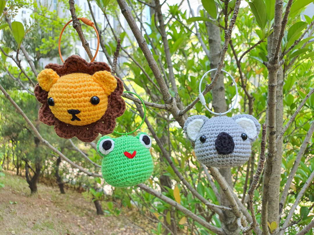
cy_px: 118
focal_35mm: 26
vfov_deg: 53.1
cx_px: 157
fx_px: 236
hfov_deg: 67.3
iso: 50
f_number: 2.4
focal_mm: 4.3
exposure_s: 1/175
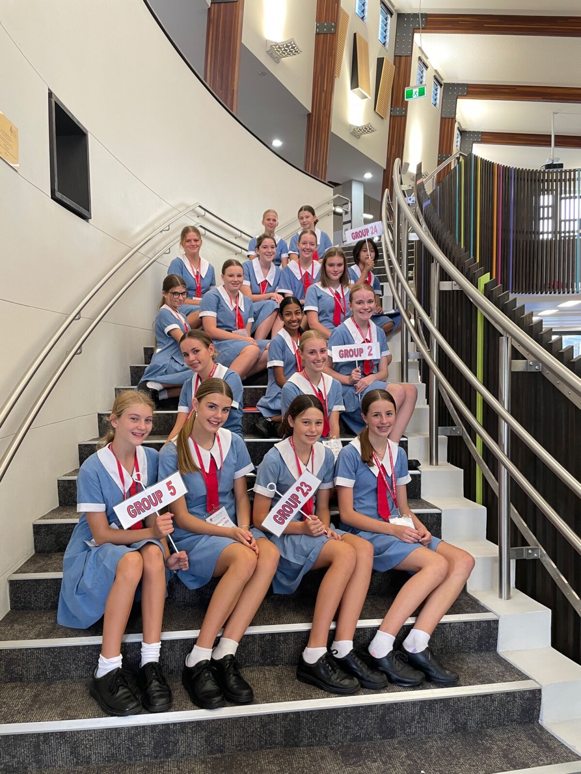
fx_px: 582
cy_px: 387
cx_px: 290
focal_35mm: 26
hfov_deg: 53.1
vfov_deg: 67.3
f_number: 1.6
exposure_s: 1/50
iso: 125
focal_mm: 4.2
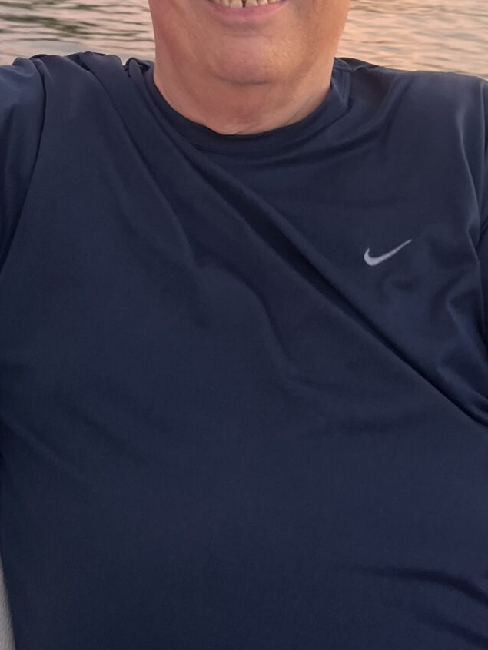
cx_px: 251
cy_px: 75
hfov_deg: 24.8
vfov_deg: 31.3
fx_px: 1108
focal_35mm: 59
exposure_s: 1/73
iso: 125
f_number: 1.6
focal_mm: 5.1
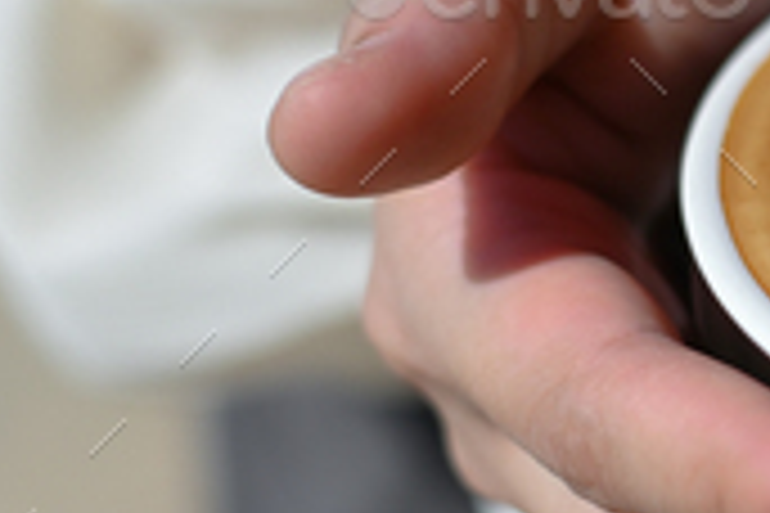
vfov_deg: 7.9
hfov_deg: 11.3
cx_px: 1211
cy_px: 196
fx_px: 3700
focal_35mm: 173
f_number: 2.8
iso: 160
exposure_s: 1/4000
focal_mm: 50
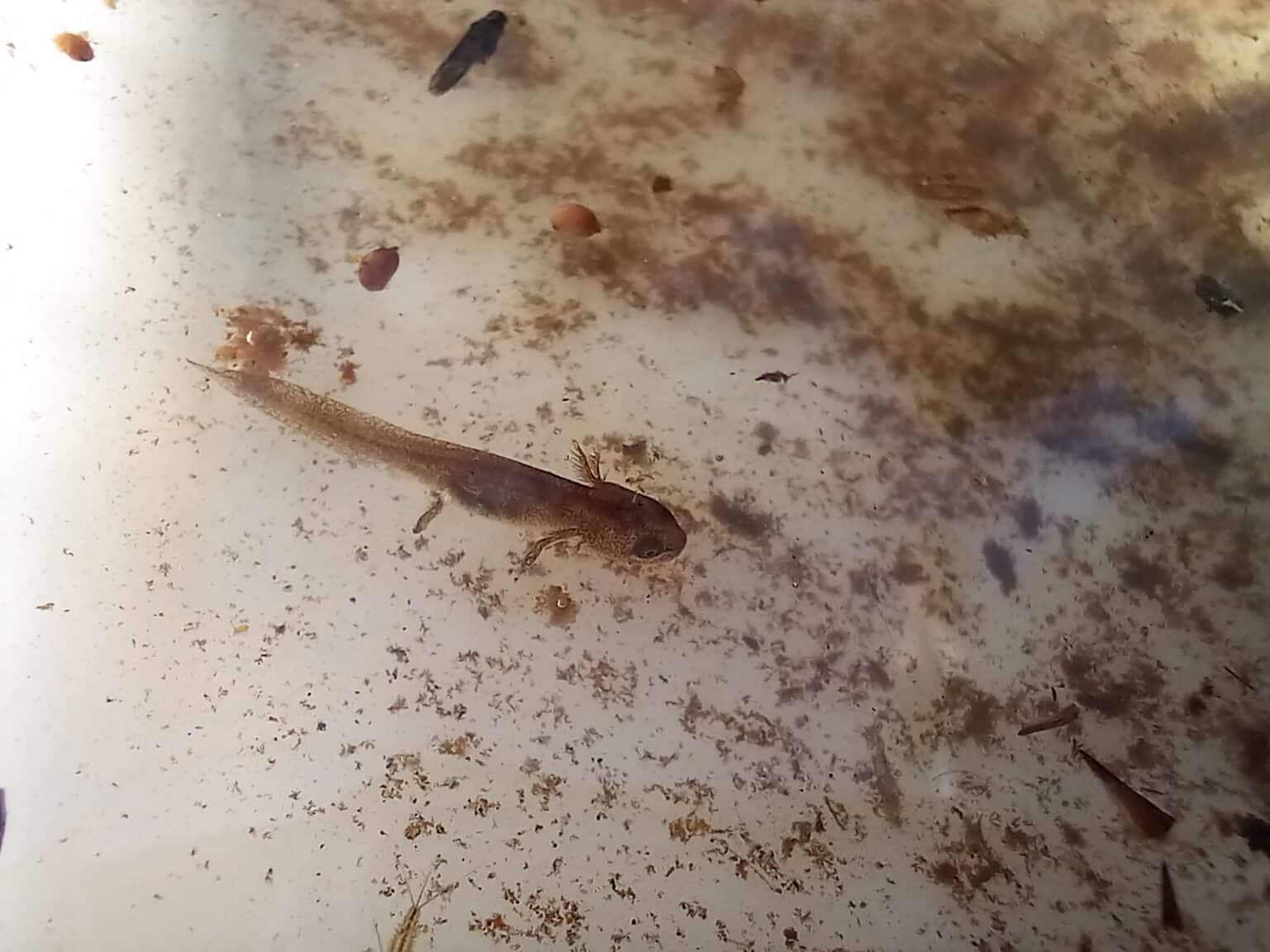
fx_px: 917
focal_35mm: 25
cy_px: 476
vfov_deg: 54.9
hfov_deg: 69.4
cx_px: 635
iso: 40
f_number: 2.4
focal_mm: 2.13
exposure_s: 1/459
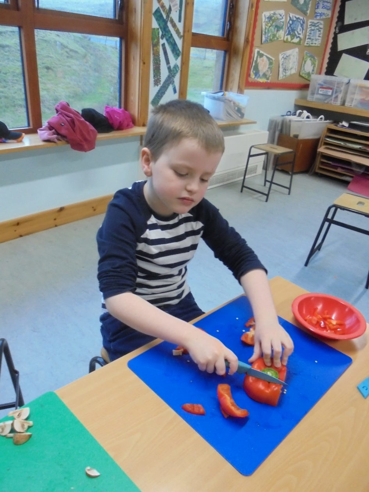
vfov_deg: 67.3
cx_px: 184
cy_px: 246
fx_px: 370
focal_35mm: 26
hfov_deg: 53.1
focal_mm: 4.6
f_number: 3.5
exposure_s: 1/40
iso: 500
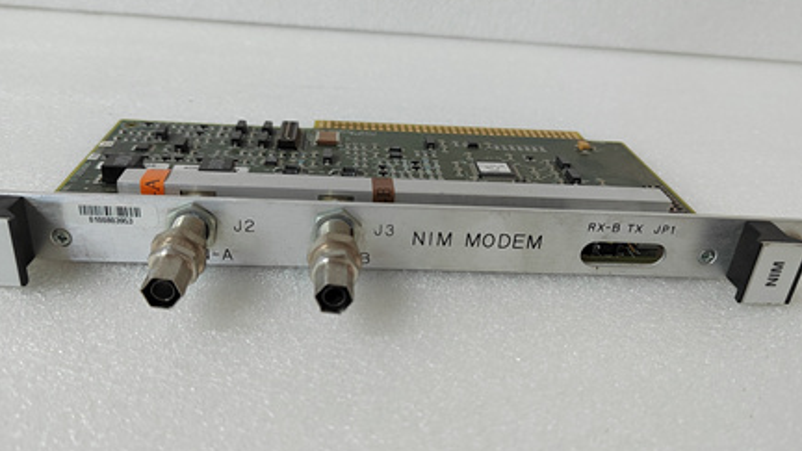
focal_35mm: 29
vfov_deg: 40.2
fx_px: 617
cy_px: 231
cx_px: 388
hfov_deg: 66.0
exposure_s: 1/100
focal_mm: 5.52
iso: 2081
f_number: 1.9
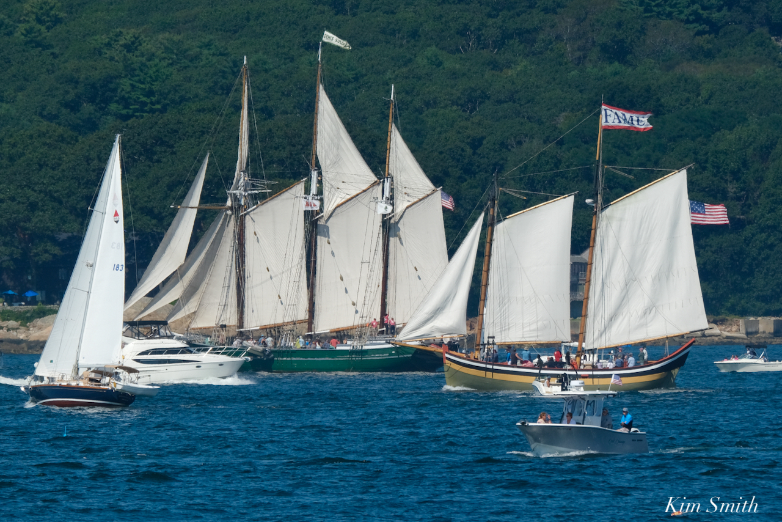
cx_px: 391
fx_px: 9472
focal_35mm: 436
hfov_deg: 4.7
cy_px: 261
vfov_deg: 3.2
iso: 500
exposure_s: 1/1000
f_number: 11
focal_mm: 290.6
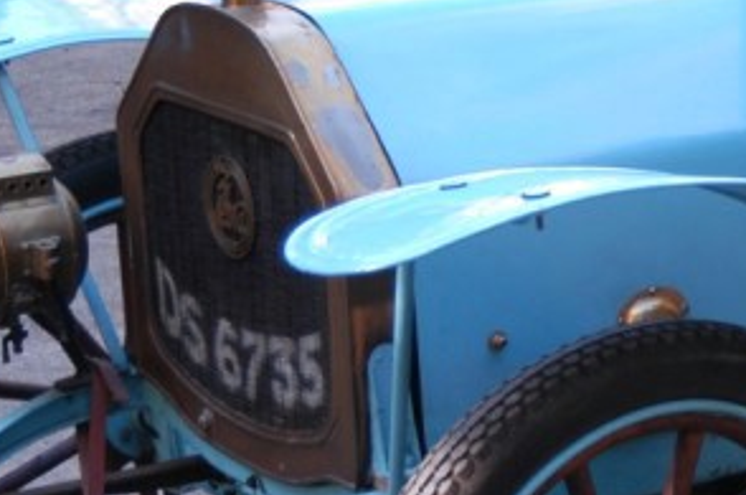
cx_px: 901
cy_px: 349
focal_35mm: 136
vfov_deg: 10.0
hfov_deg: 14.6
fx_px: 2814
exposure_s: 1/60
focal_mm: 26
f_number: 4.5
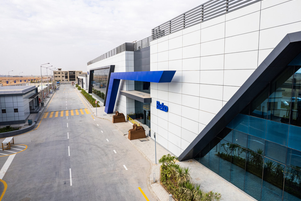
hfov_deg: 76.1
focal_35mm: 23
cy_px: 101
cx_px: 152
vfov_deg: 55.1
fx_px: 192
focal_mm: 8.38
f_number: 2.8
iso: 110
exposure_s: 1/2000
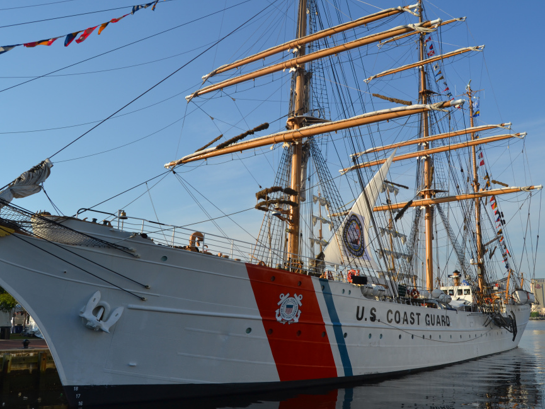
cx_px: 293
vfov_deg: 46.8
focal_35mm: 30
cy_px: 210
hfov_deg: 59.9
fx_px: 472
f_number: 8
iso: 100
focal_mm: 18
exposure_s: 1/250
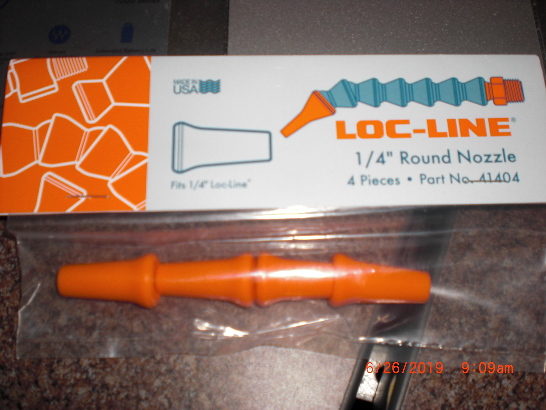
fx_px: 599
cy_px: 205
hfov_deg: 49.0
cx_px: 273
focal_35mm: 38
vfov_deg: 37.7
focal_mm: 6.3
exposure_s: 1/60
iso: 64
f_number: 3.1
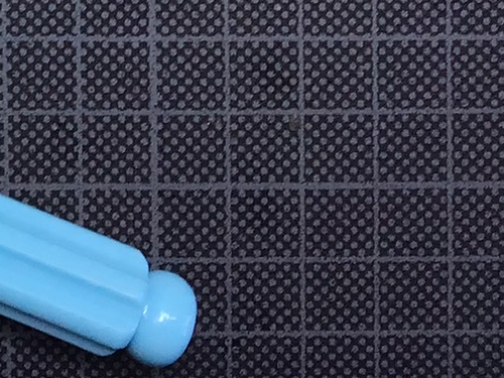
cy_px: -319
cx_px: -488
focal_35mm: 127
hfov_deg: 13.4
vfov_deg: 10.9
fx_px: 1849
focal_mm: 3.3
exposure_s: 1/50
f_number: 2.4
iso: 32
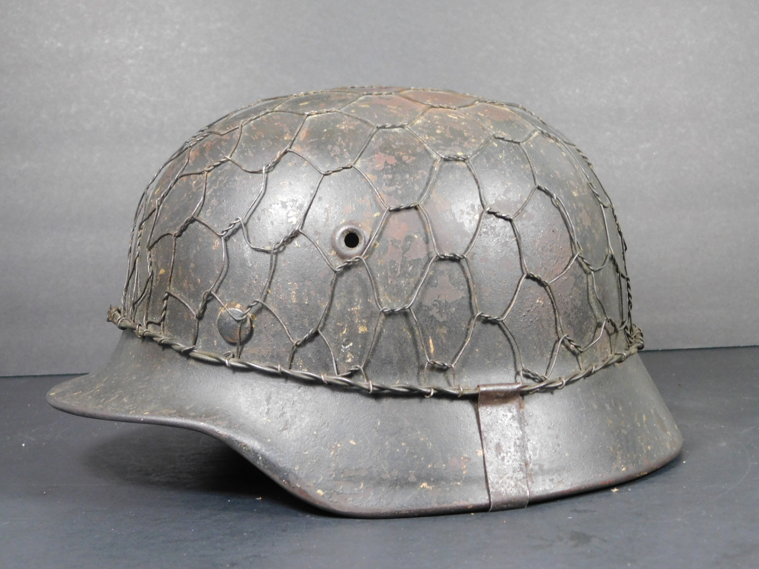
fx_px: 1294
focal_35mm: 59
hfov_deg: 32.7
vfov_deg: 24.8
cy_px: 284
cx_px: 380
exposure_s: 1/25
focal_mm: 10.4
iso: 400
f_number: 4
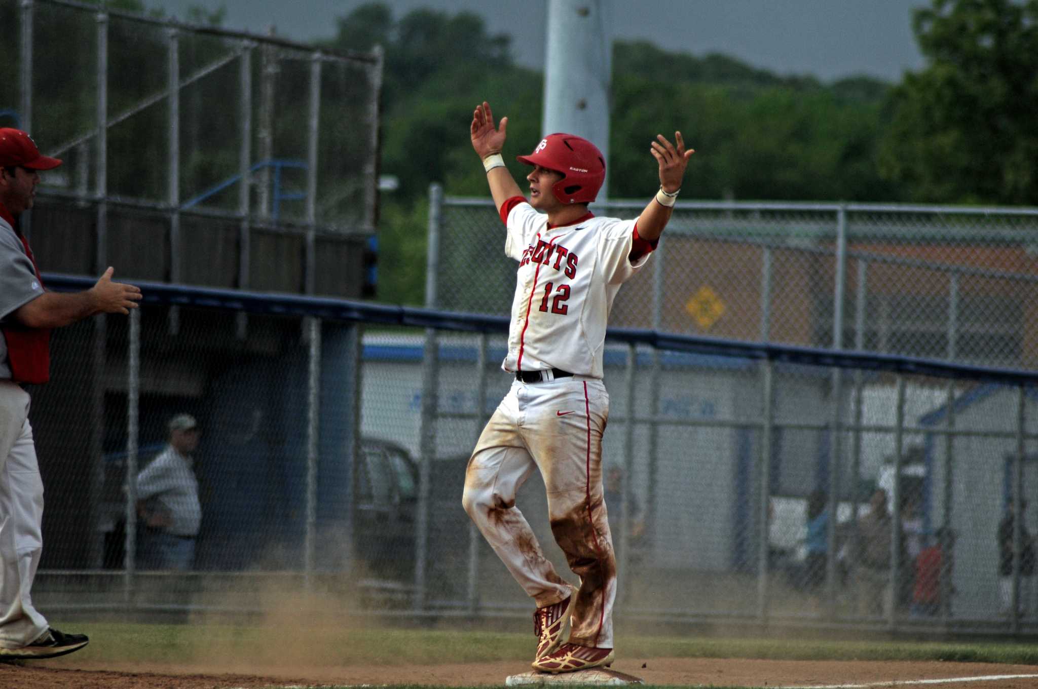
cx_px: 519
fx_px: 12958
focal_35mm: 450
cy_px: 344
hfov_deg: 4.6
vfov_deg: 3.0
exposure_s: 1/1000
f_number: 5.6
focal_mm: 300
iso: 200
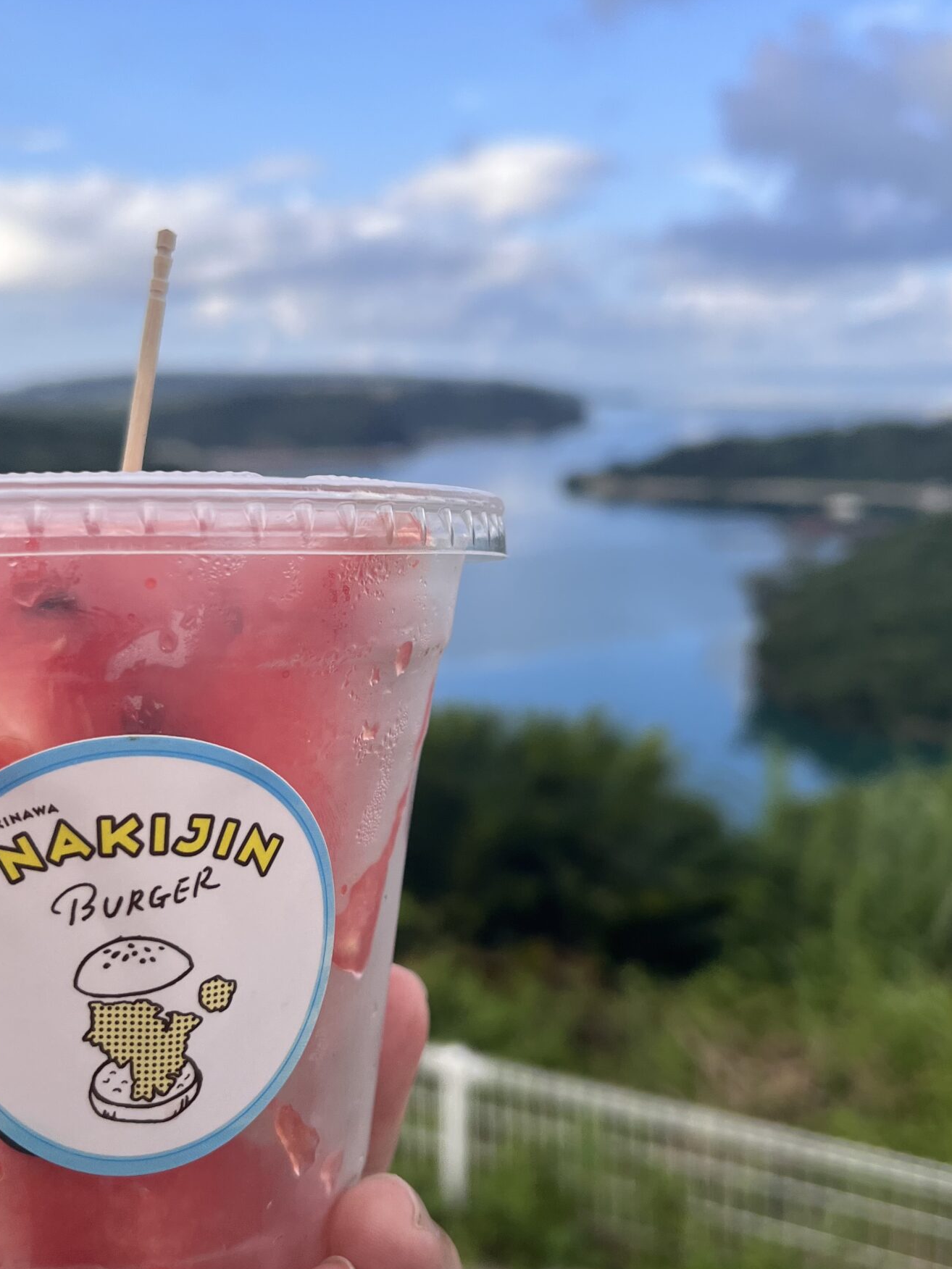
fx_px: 1393
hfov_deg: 37.7
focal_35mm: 38
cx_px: 467
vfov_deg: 49.0
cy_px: 630
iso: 50
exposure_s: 1/1600
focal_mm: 5.1
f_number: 1.6
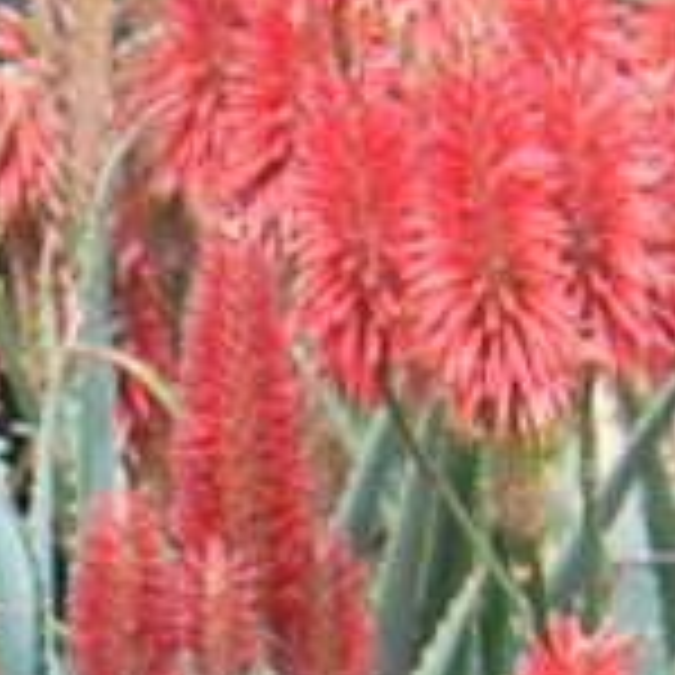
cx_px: -752
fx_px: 27996
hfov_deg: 1.4
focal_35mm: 1269
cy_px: 1066
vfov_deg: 1.4
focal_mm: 46.7
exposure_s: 1/60
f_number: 2.8
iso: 150
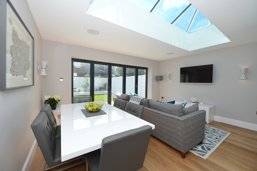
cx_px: 128
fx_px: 100
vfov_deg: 81.3
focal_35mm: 14
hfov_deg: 104.2
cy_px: 86
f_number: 4.5
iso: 400
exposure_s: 1/800
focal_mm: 14
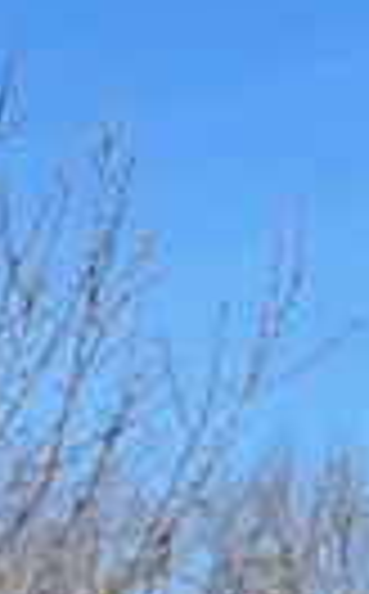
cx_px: -1053
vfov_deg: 8.1
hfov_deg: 5.4
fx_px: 3458
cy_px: 1924
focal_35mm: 214
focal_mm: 5.1
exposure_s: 1/2825
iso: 50
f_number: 1.6
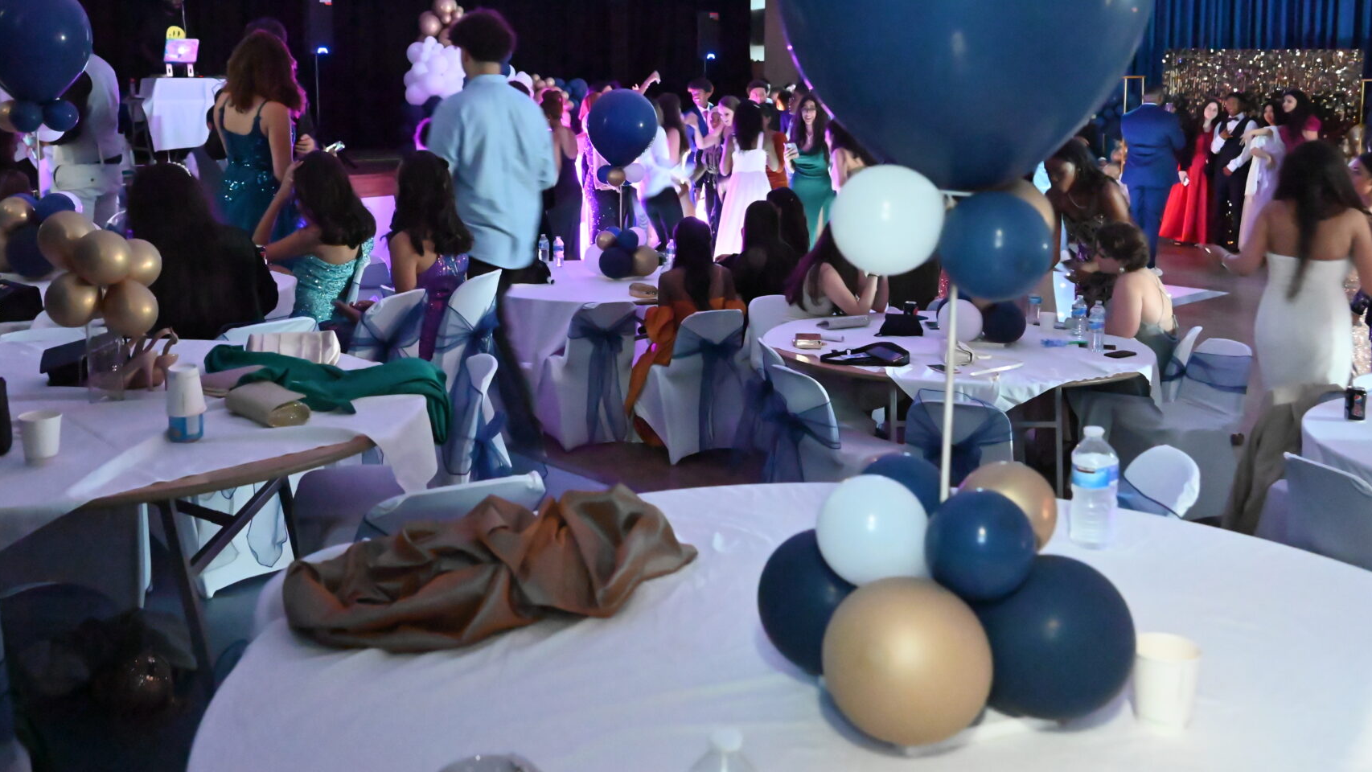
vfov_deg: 30.1
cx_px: 615
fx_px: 1419
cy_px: 234
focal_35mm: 39
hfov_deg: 51.5
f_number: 4.5
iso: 25600
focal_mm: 31
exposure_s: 1/20
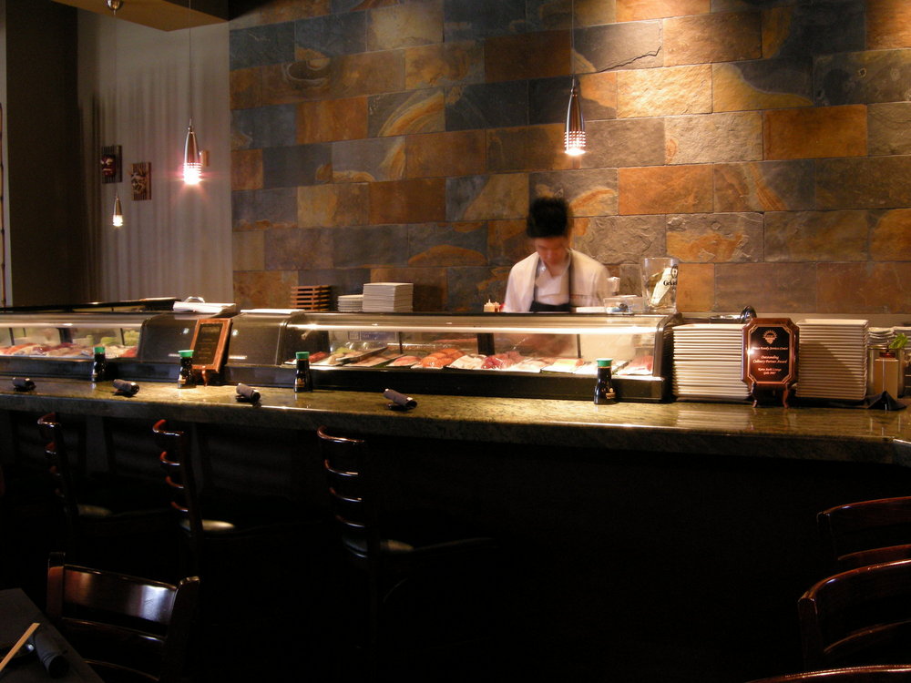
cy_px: 342
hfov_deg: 46.8
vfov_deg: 36.0
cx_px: 456
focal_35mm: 40
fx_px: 1053
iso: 200
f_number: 4.5
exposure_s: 1
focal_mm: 8.5
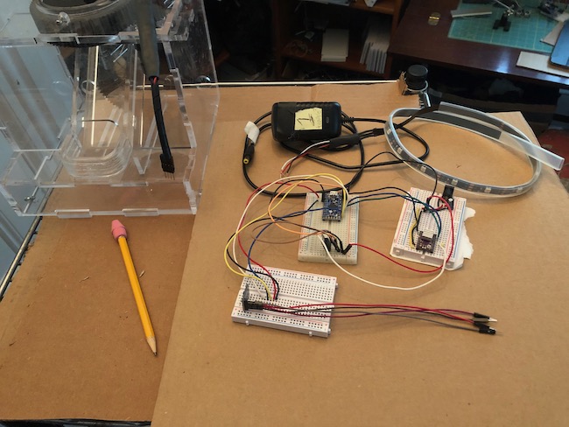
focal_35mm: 28
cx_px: 284
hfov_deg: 63.4
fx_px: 460
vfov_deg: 49.8
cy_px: 214
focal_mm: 3.99
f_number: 1.8
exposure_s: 1/5
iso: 100
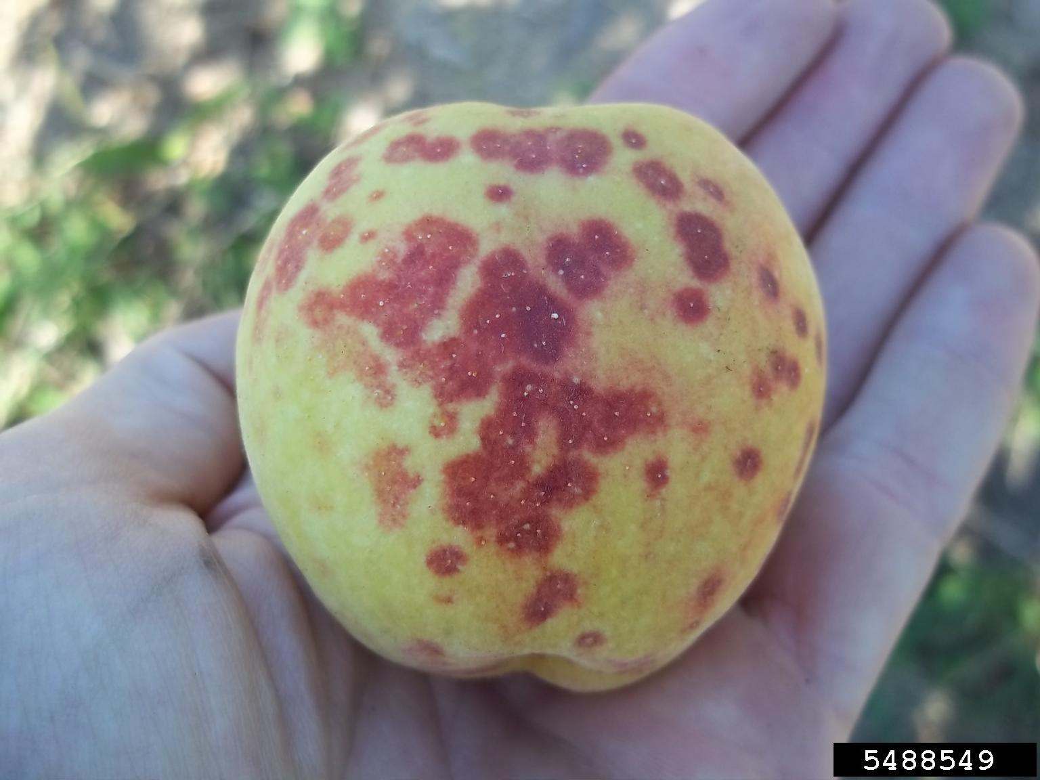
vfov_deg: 39.7
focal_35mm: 36
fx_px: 1082
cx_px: 520
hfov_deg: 51.4
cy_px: 390
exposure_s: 1/160
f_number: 3.1
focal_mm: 6.5
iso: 80
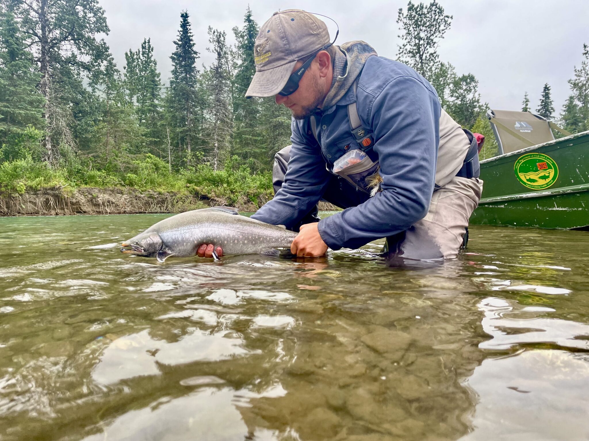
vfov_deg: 53.1
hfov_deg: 67.3
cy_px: 220
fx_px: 442
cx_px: 294
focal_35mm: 26
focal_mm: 4.2
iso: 32
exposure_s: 1/291
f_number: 1.6
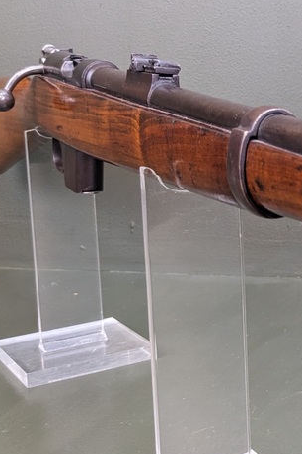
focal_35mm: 66
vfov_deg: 30.5
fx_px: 832
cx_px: 463
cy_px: 189
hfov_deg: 18.2
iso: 141
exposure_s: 1/24
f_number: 1.73
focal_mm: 4.38
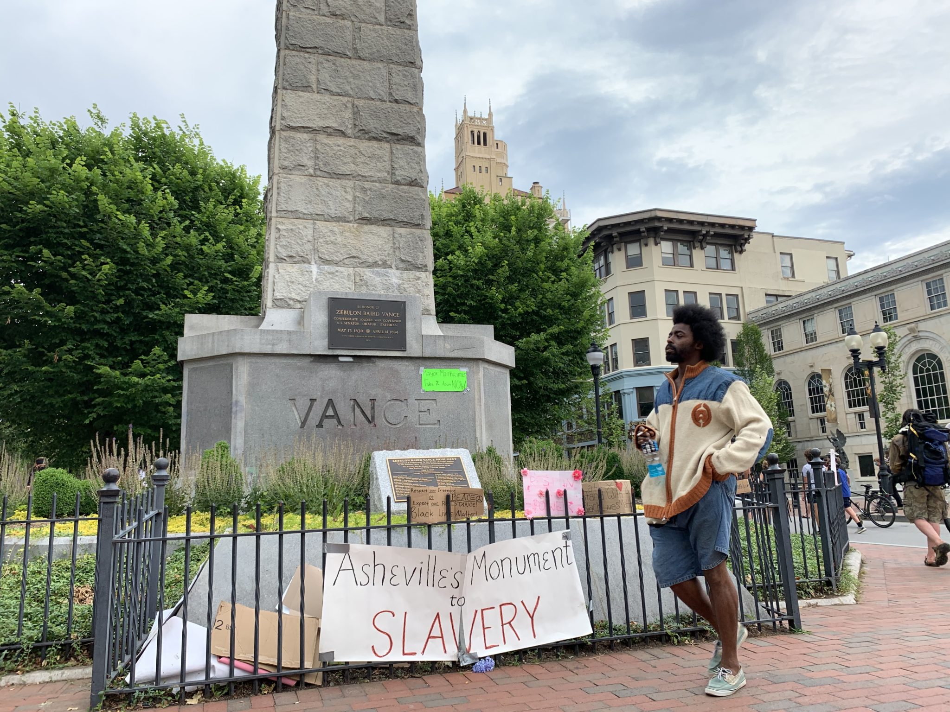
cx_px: 475
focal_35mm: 26
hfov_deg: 67.3
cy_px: 356
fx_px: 714
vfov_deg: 53.1
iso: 25
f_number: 1.8
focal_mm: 4.25
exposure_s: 1/190
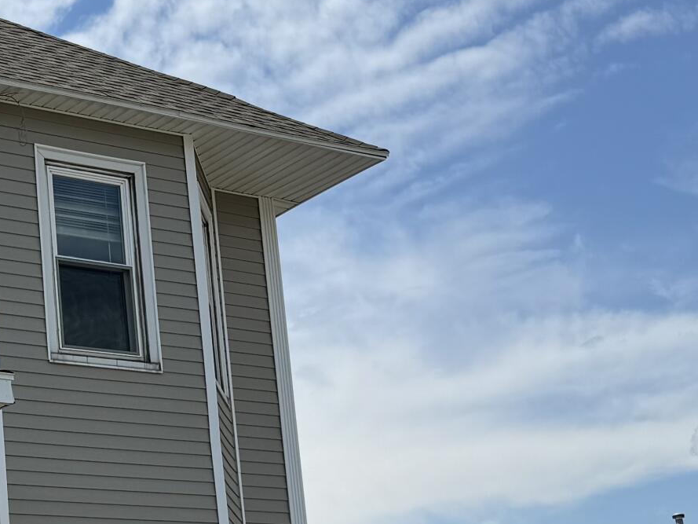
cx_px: -34
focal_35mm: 81
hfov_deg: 22.9
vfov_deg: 18.0
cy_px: 464
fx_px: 1634
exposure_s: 1/7092
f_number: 1.78
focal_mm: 6.76
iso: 80
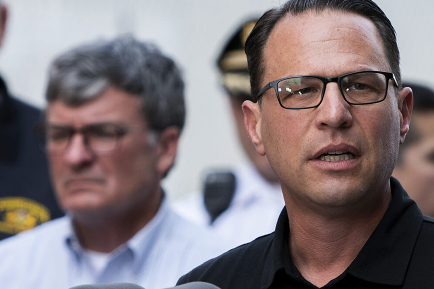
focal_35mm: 362
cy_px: 319
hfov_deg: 5.7
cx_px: 258
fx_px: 4364
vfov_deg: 3.8
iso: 200
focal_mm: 140
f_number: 4
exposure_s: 1/800
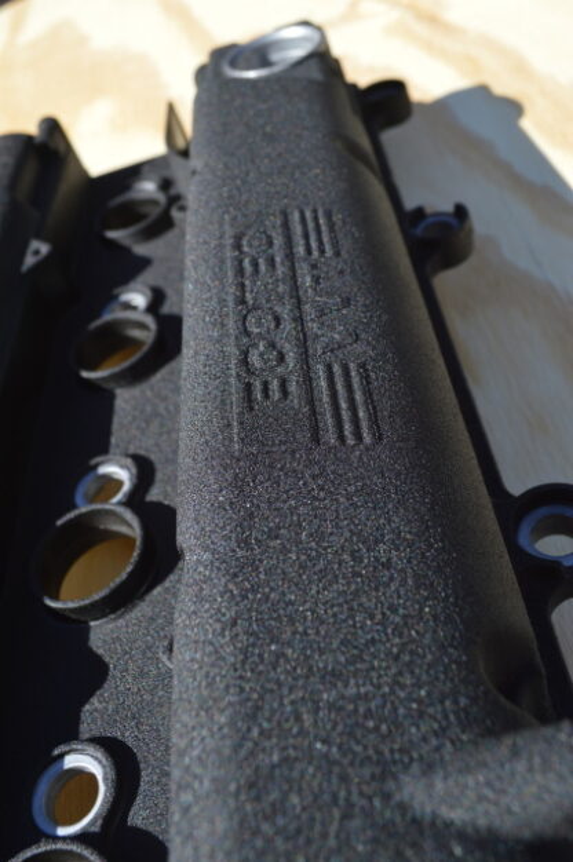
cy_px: 431
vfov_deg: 57.3
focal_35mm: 33
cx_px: 286
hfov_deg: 39.9
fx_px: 790
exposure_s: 1/125
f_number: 5.6
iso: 100
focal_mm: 22
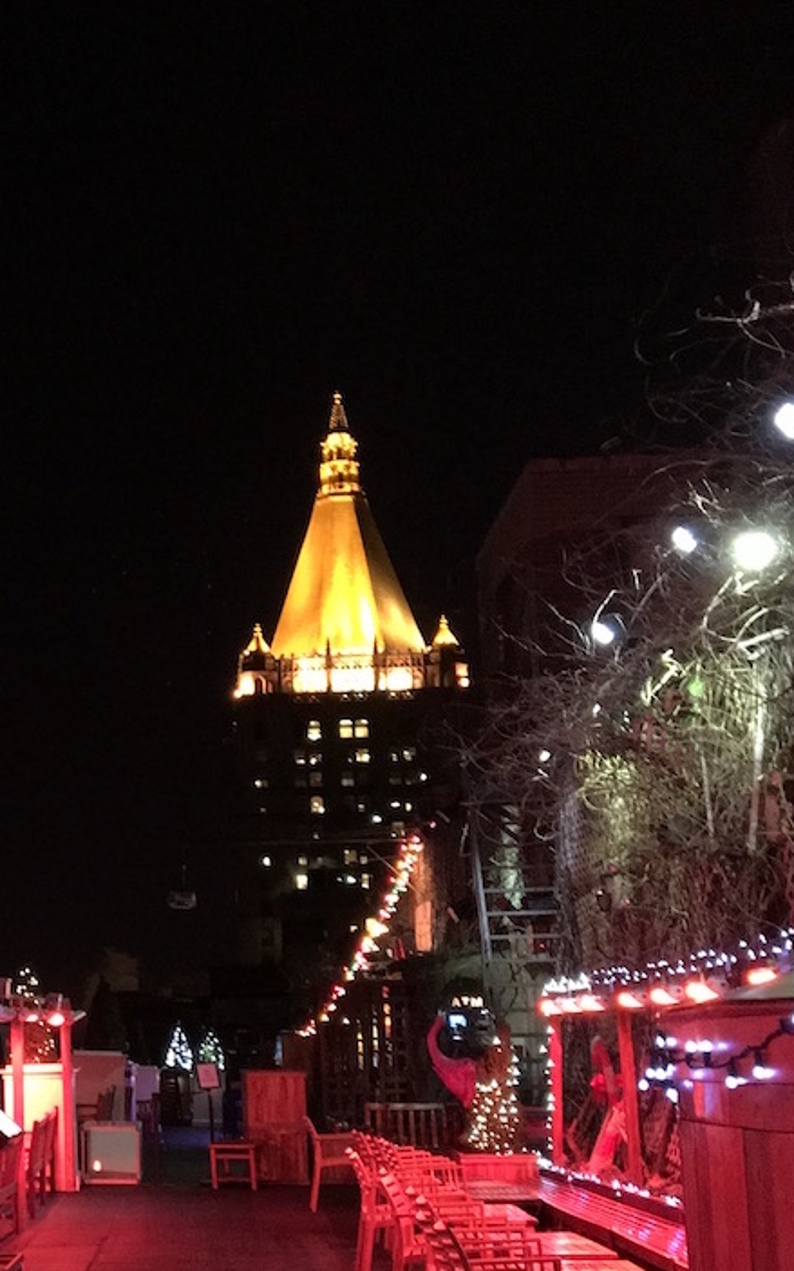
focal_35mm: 56
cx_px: -96
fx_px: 1940
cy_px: 826
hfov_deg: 21.8
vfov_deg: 36.0
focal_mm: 4.15
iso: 320
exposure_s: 1/15
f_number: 2.2
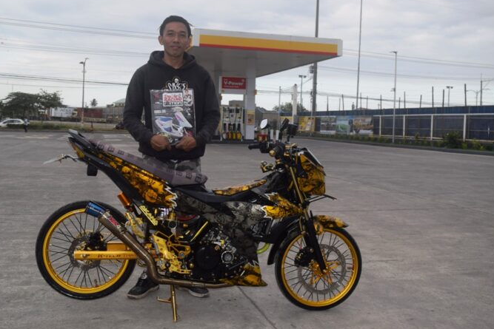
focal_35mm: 38
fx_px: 522
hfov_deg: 50.6
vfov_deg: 35.0
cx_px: 219
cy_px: 143
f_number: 5.6
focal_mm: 22
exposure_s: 1/125
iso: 100
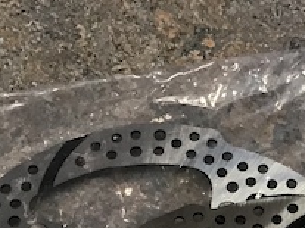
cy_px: 394
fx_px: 1057
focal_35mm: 120
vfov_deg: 11.5
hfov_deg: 16.2
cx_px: 278
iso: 80
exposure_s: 1/30
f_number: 2.4
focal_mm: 3.3
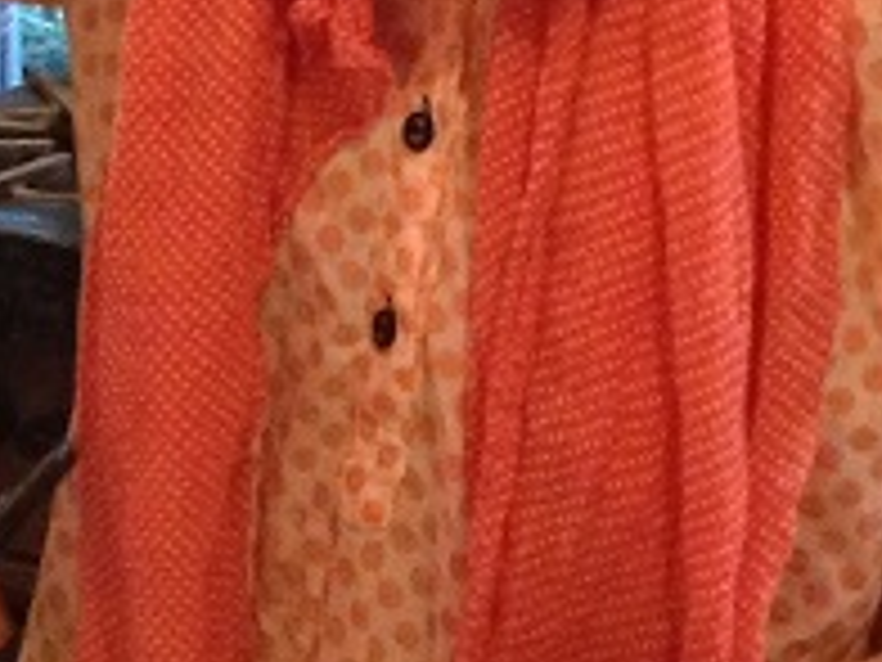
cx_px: 310
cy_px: 189
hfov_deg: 11.5
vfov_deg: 8.6
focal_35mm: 172
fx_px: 4382
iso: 500
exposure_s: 1/15
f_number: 2.4
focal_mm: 4.12
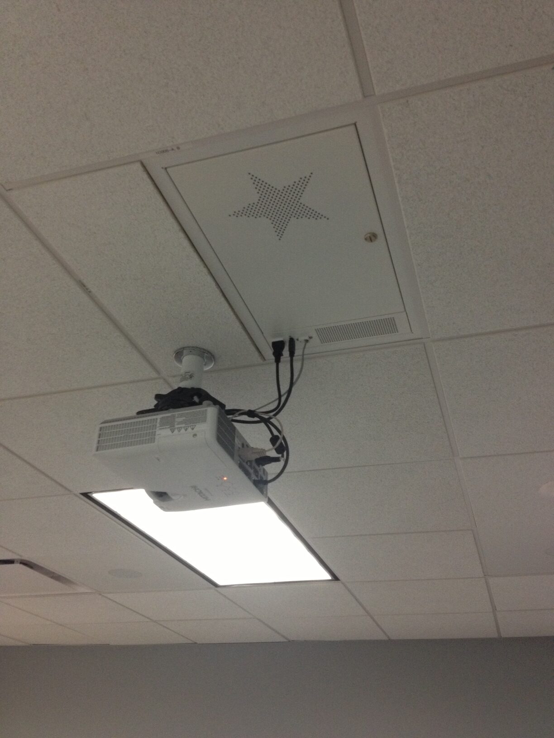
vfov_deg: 52.6
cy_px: 369
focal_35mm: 35
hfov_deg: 40.7
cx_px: 277
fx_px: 747
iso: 200
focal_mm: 4.28
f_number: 2.4
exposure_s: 1/20
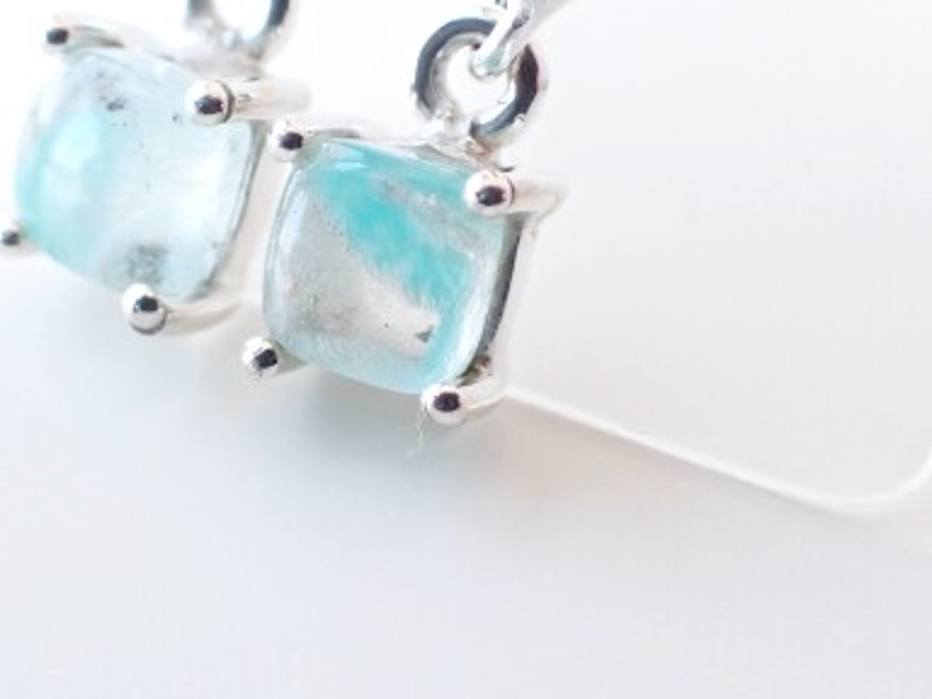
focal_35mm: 50
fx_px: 1346
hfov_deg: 38.1
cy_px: 214
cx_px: 417
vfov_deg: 28.8
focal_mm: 5.4
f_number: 3.2
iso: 320
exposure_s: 1/125
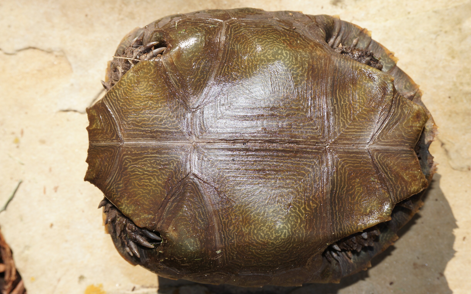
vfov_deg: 28.9
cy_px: 150
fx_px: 571
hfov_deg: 44.8
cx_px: 235
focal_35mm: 45
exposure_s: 1/100
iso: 100
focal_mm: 29
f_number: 8
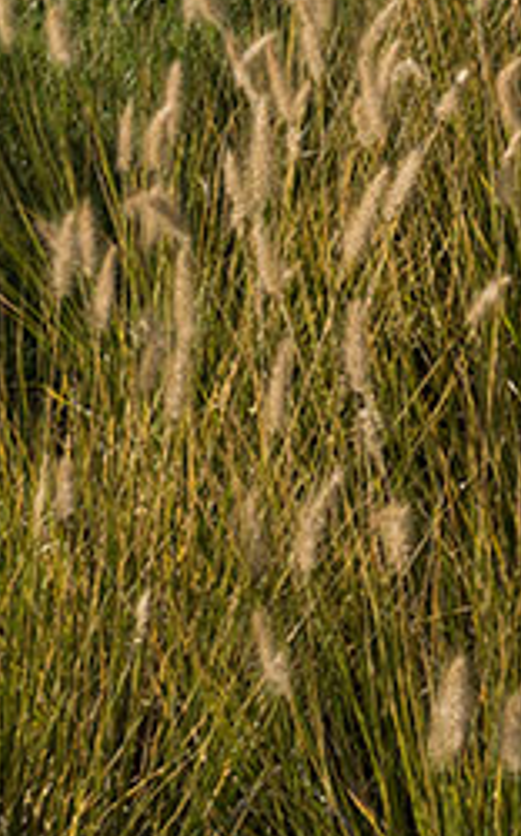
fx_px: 3207
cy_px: -1448
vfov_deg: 11.2
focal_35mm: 141
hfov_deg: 8.7
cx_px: 1119
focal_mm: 24
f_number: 8
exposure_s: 1/640
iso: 200
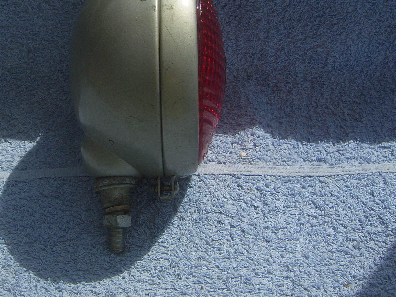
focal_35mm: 57
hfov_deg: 33.5
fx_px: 652
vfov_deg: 25.5
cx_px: 135
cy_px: 95
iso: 50
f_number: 6.4
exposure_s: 1/500
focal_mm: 7.8
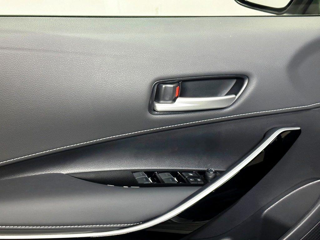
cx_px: 160
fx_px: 444
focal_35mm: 48
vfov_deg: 30.3
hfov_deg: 39.7
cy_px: 120
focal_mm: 6.86
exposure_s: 1/30
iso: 400
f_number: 1.78
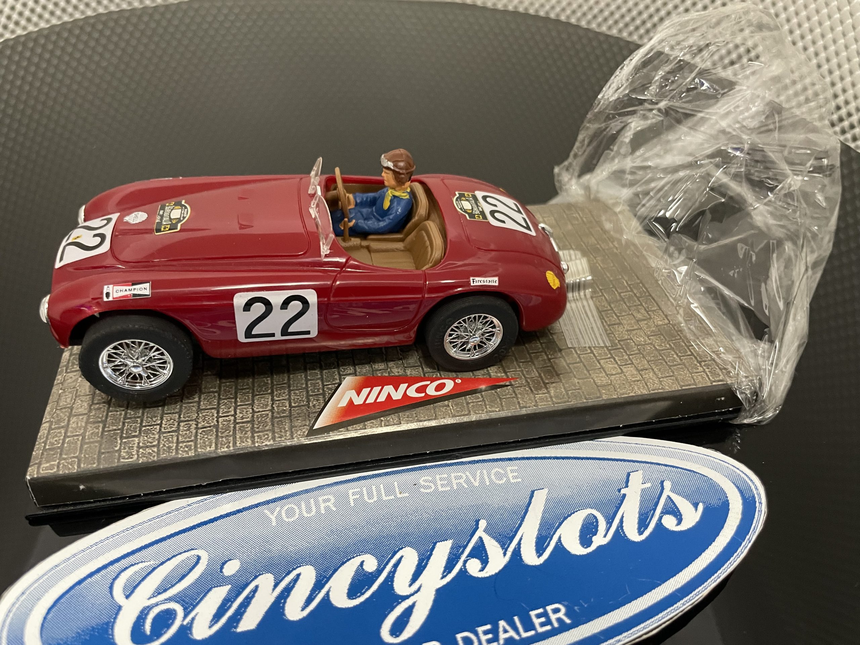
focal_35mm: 26
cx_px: 430
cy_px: 322
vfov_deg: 53.1
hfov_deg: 67.3
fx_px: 646
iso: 500
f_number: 1.6
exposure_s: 1/60
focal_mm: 4.2
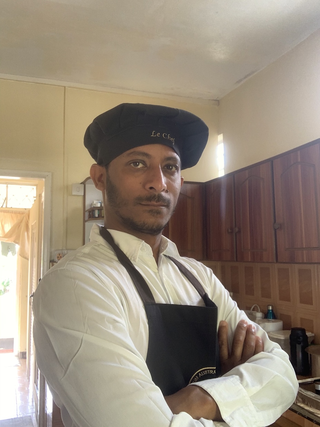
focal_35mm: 32
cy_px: 214
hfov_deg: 44.2
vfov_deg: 56.8
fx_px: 394
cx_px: 160
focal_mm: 2.87
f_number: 2.2
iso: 125
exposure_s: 1/60
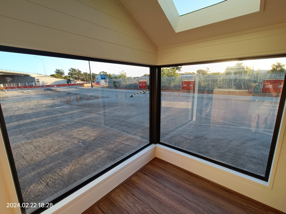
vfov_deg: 78.1
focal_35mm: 16
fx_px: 132
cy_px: 107
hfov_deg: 94.5
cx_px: 143
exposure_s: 1/107
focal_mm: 1.68
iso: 103
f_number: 2.2
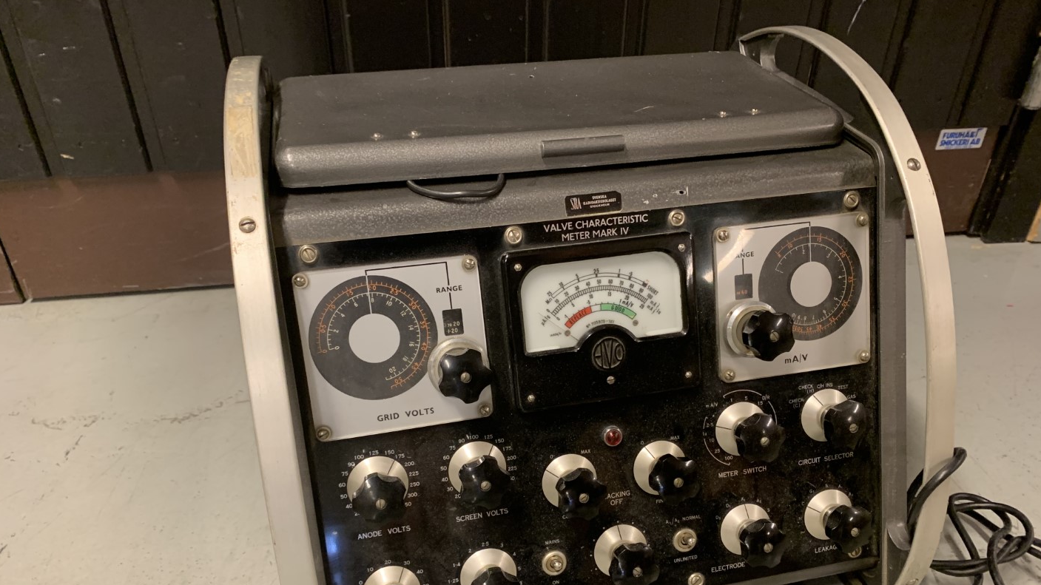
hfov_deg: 66.1
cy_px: 371
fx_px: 800
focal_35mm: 29
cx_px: 525
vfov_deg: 39.9
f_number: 1.8
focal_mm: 4.25
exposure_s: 1/50
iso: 200
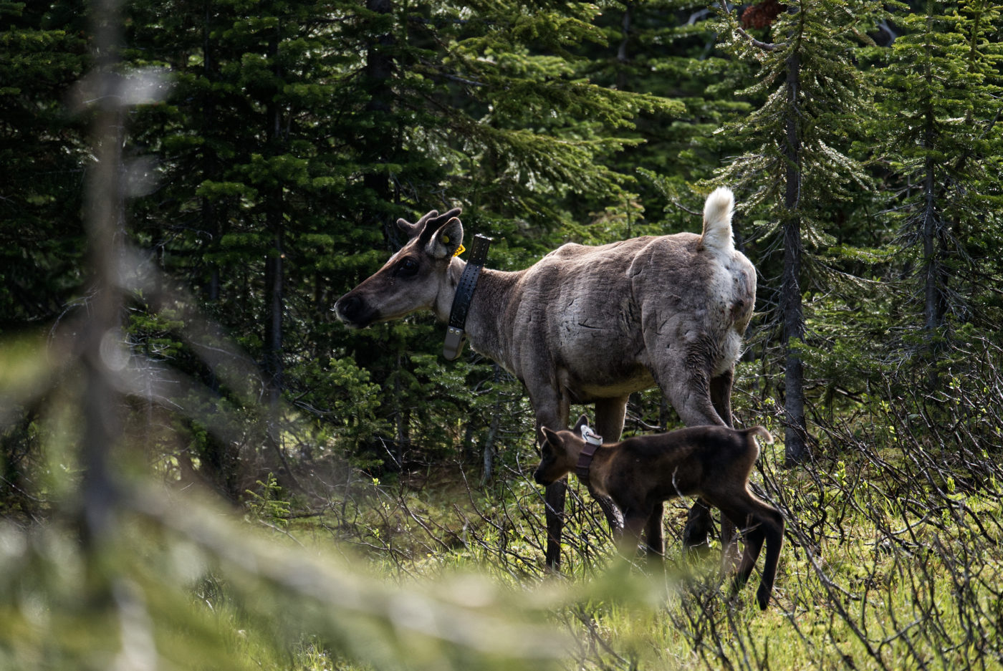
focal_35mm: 300
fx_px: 8368
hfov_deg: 6.9
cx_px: 502
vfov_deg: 4.6
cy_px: 336
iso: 800
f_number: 5.6
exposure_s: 1/1000
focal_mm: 300
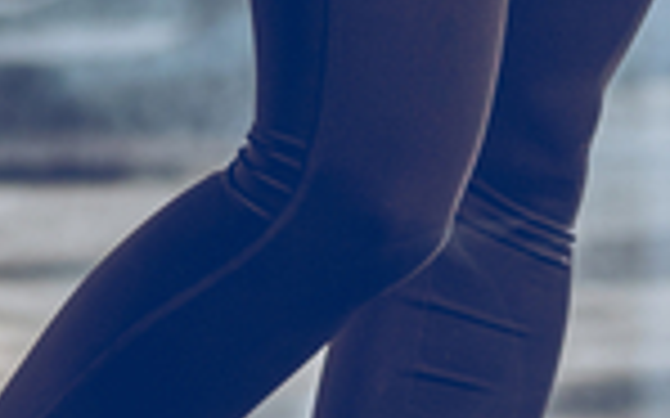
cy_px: -1045
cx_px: 34
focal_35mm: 548
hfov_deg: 3.8
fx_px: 10003
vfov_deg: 2.4
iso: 160
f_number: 2.8
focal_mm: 80
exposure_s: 1/125
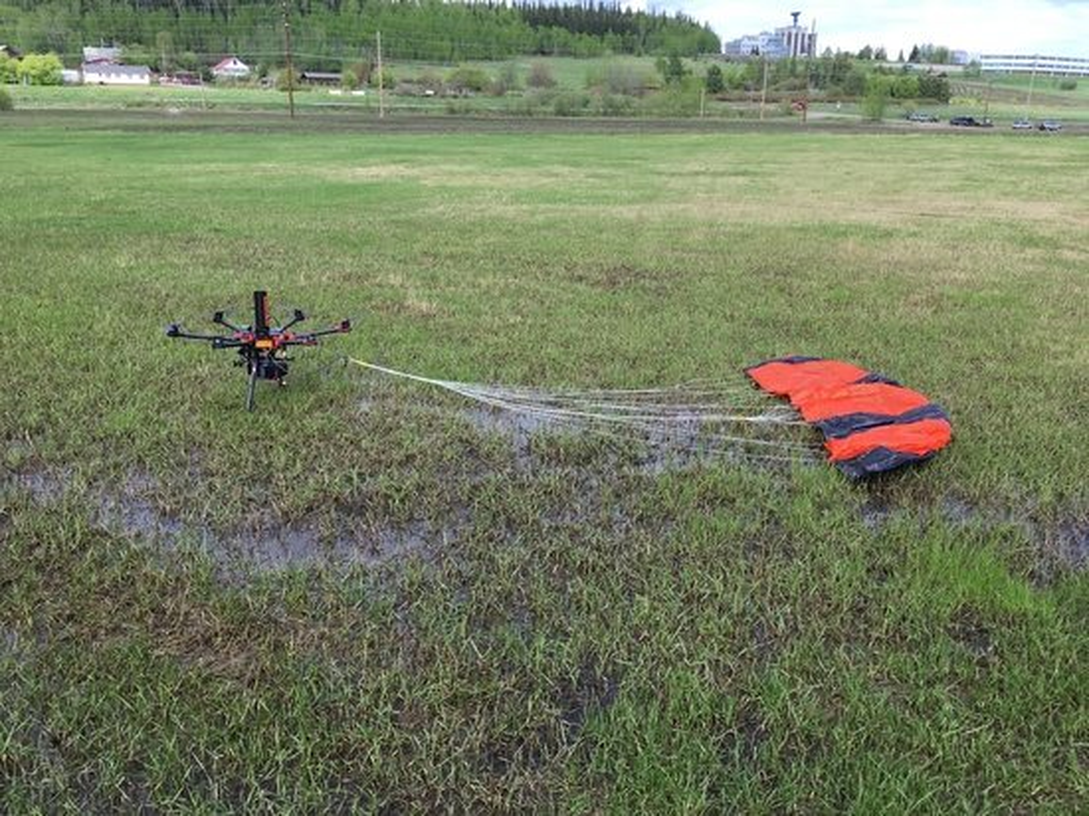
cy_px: 408
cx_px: 544
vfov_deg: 48.2
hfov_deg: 61.7
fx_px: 912
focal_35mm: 29
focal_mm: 4.15
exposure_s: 1/530
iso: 25
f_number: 2.2
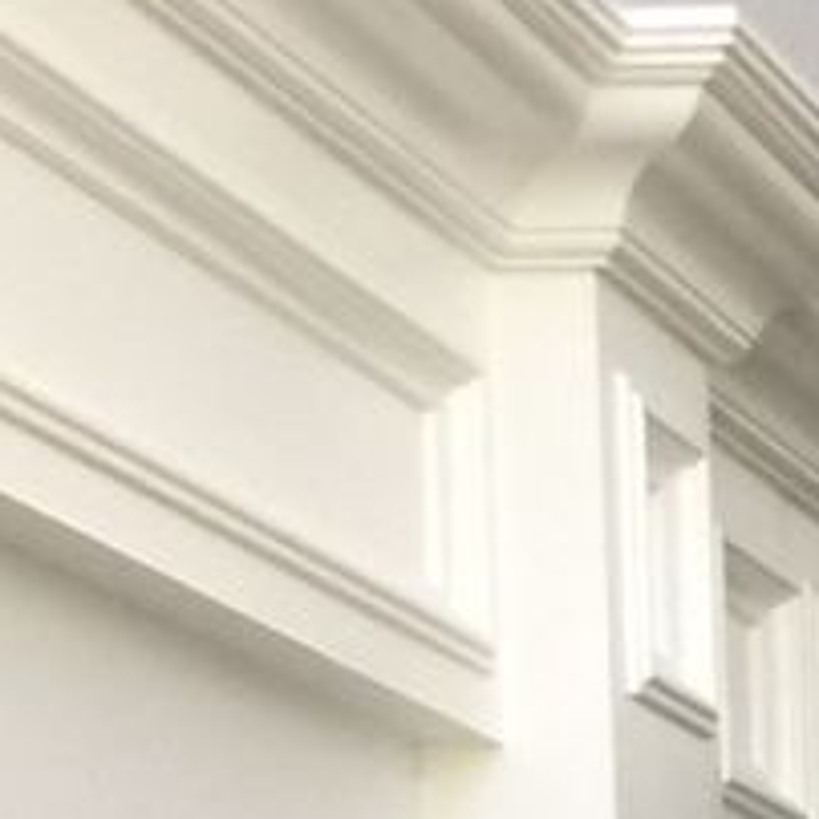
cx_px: 1833
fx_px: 5434
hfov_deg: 8.1
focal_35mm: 203
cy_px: 2457
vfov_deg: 7.6
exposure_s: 1/30
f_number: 2.2
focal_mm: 4.15
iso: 32
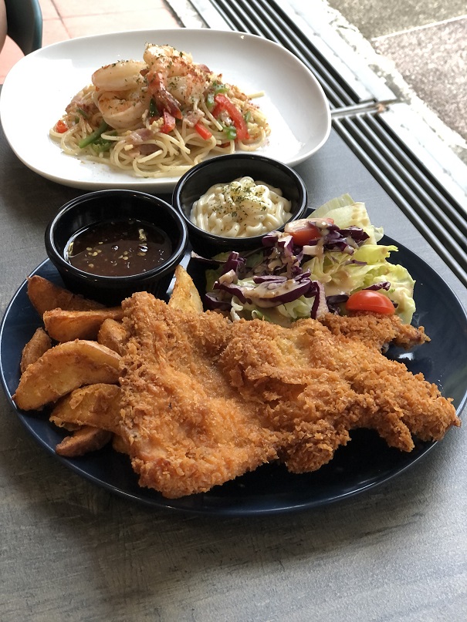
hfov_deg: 25.7
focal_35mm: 57
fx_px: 1026
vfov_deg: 33.8
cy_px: 311
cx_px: 234
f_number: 2.8
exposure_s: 1/33
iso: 200
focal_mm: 6.6
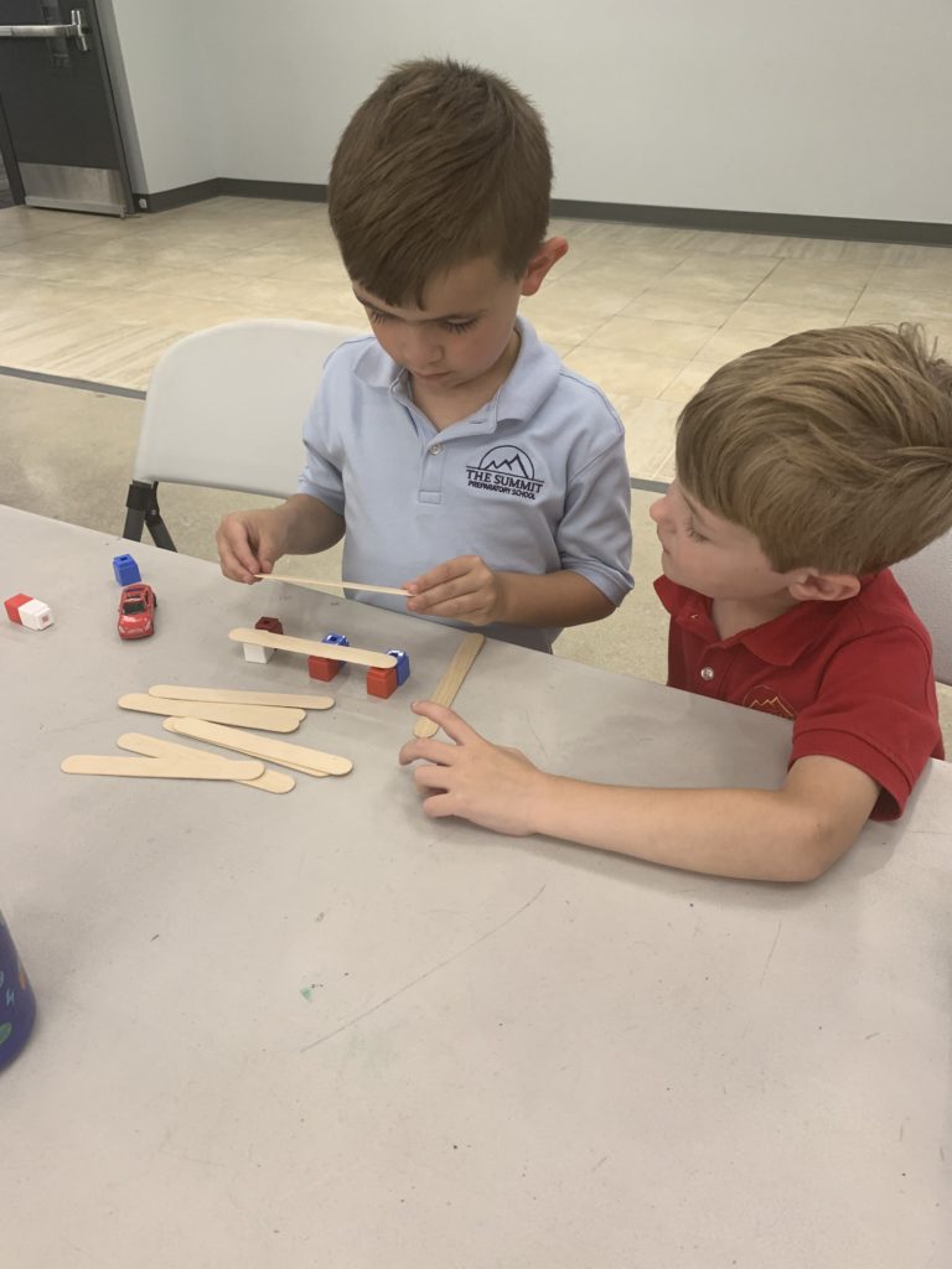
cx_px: 476
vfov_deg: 67.3
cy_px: 634
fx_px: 953
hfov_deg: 53.1
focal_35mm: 26
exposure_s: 1/60
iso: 100
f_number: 1.8
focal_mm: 4.25
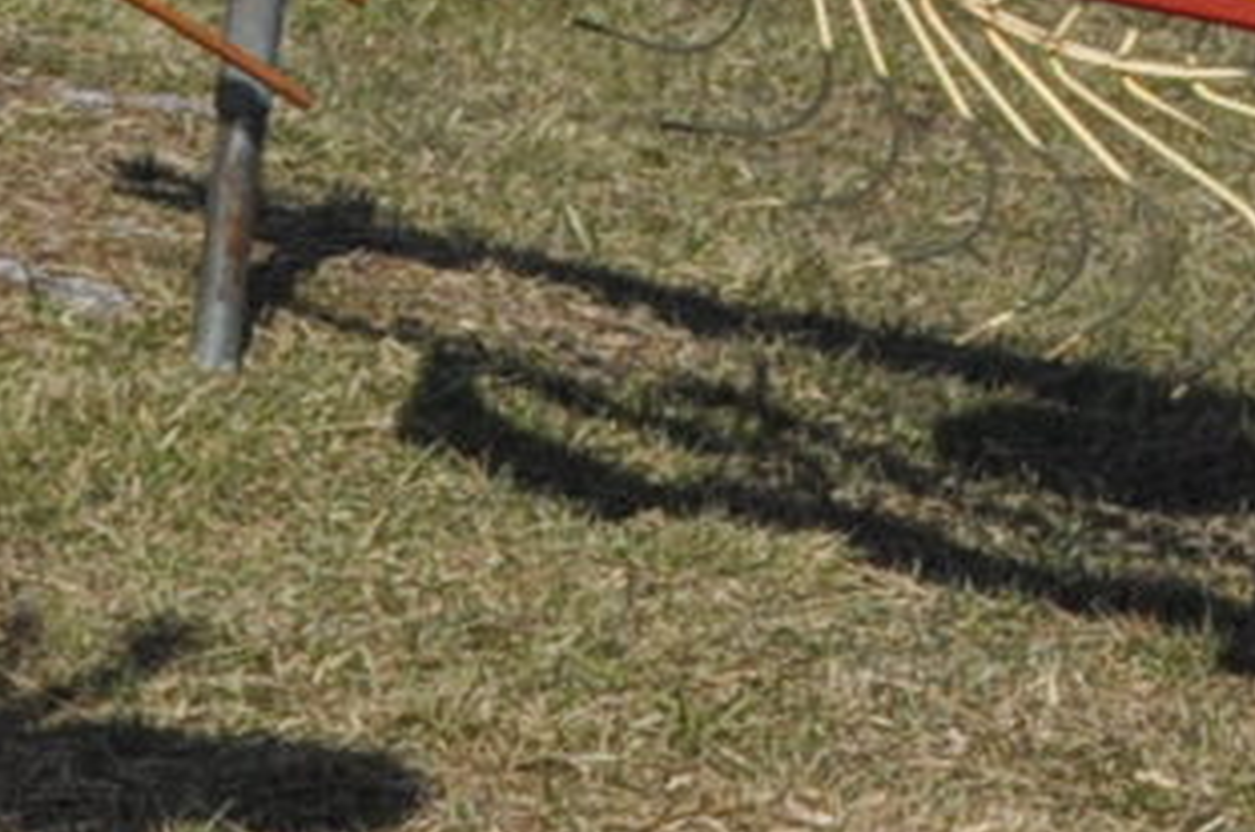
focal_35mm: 309
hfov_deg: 6.1
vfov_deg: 4.4
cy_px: -342
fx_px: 10755
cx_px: -2719
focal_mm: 30
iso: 200
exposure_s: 1/400
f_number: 10
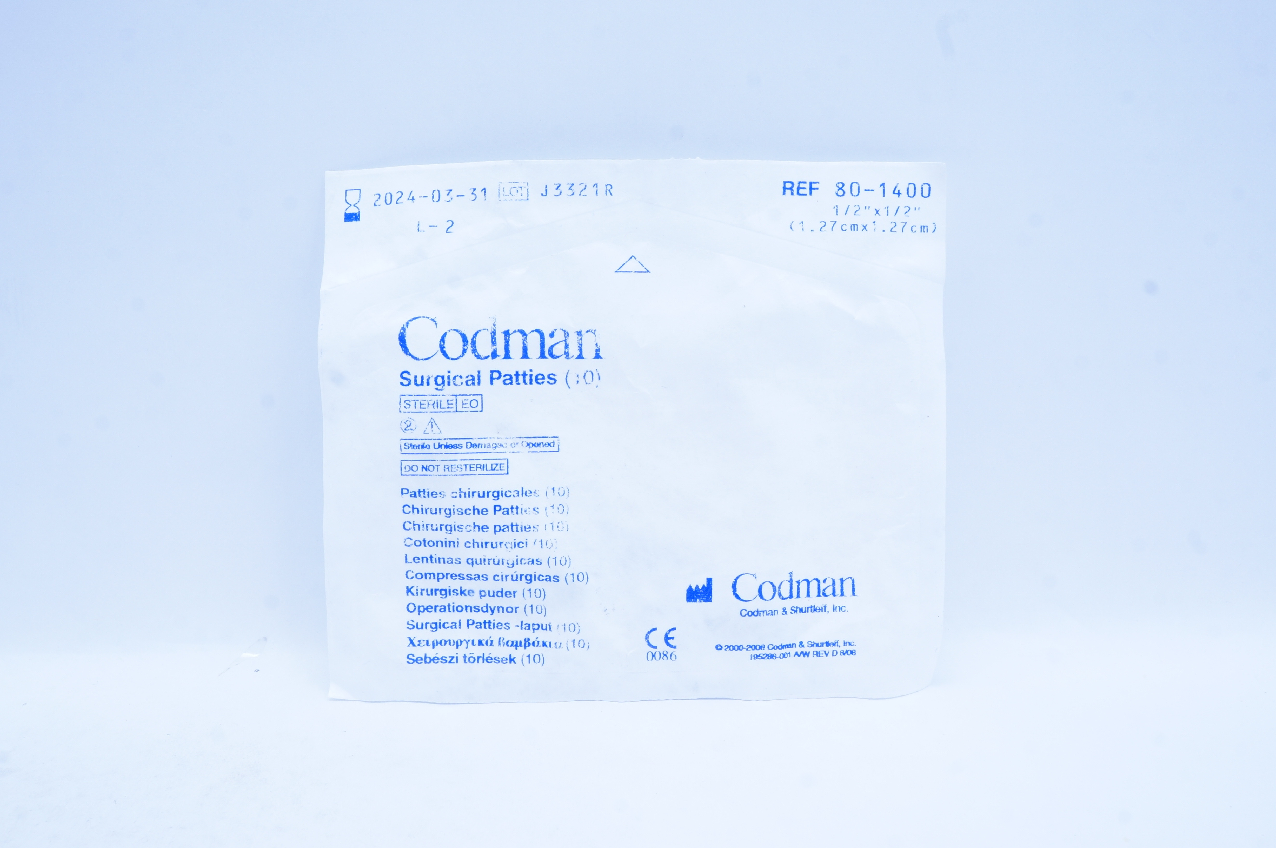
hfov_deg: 49.6
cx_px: 638
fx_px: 1381
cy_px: 424
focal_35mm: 39
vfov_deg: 34.1
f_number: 13
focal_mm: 26
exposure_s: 1/13
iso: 400
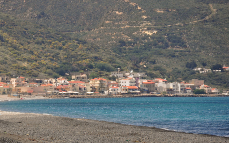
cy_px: 89
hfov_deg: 5.4
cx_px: 86
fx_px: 2415
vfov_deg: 3.4
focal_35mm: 387
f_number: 6.3
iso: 200
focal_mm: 200
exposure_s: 1/1250
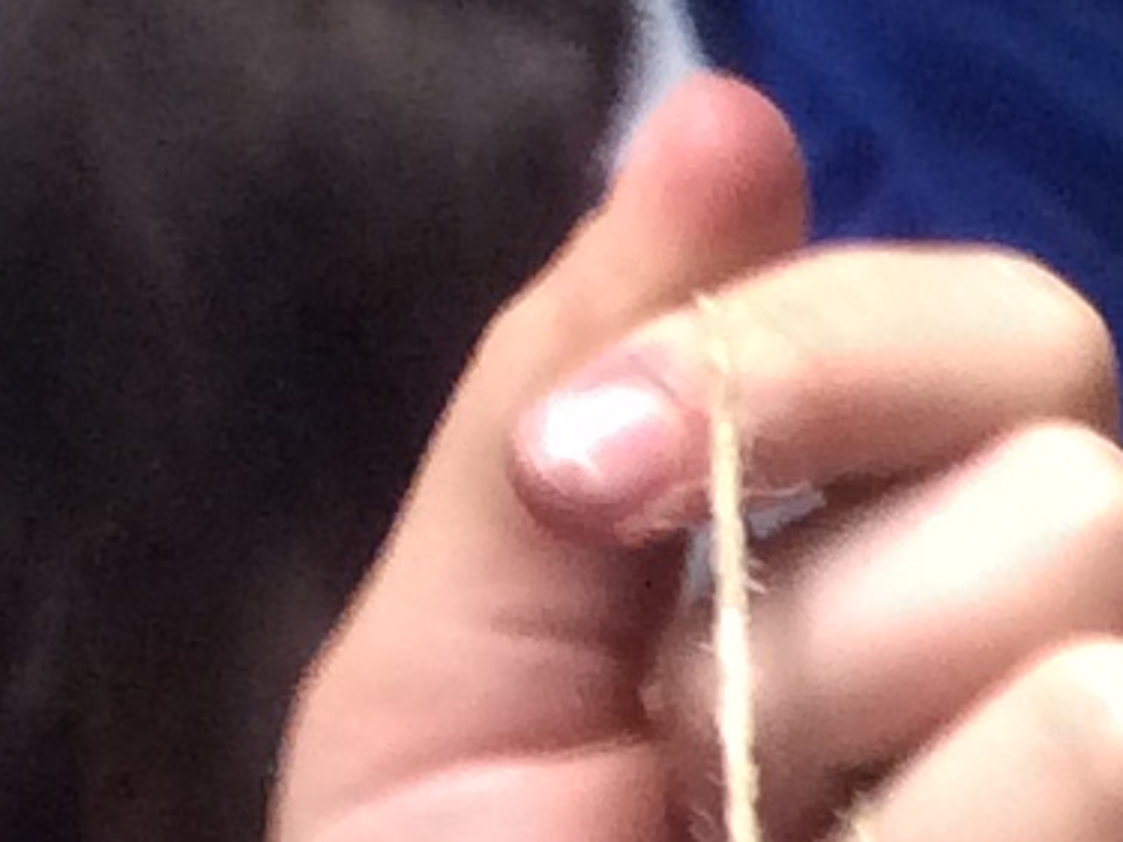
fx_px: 7167
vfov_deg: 6.3
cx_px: 3842
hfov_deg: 7.4
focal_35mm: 221
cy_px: 2223
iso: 100
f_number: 2.4
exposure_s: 1/25
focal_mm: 3.3
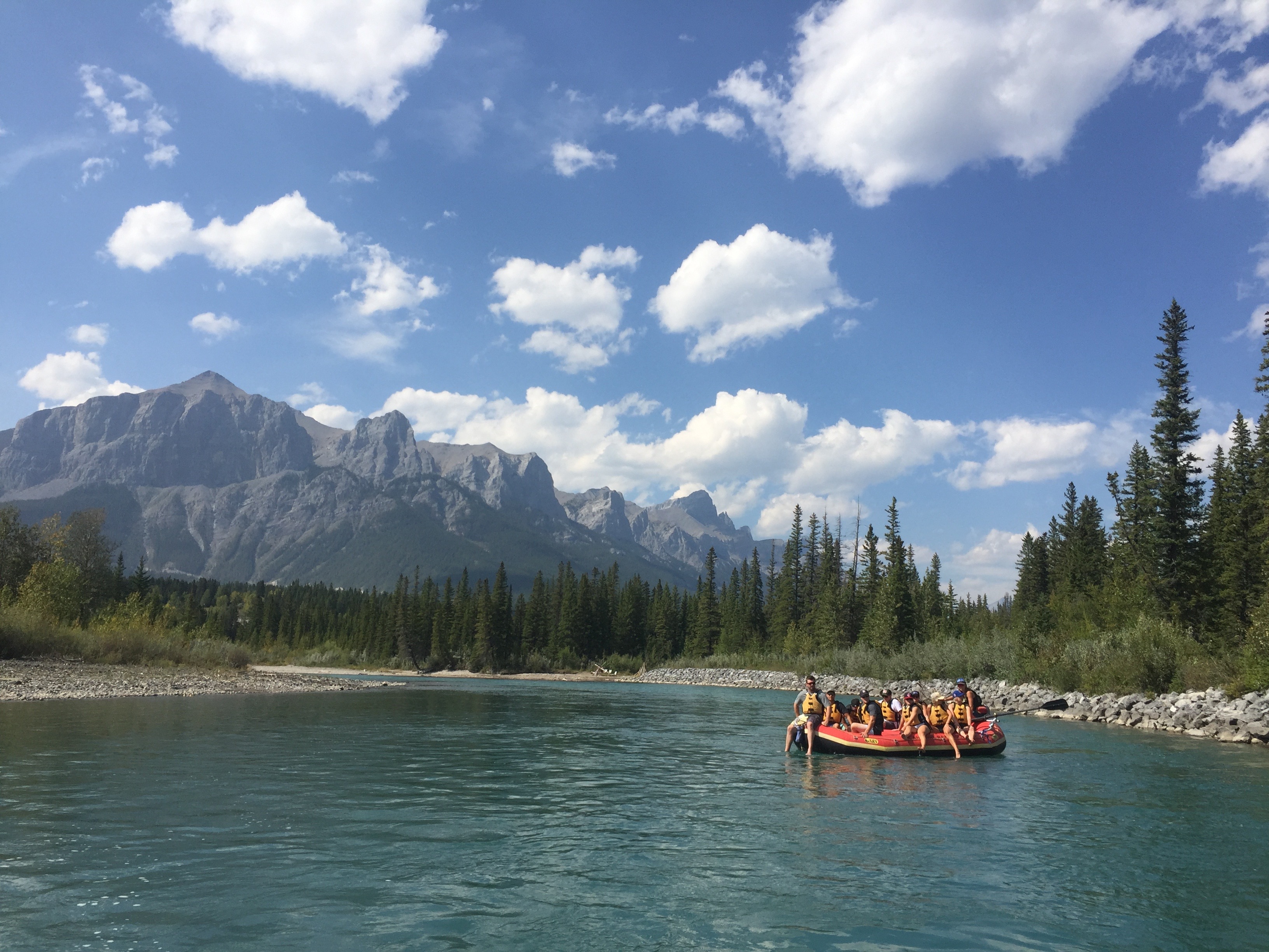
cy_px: 476
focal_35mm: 29
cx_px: 634
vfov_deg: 48.2
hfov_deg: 61.7
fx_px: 1063
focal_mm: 4.15
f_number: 2.2
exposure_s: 1/2475
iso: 32
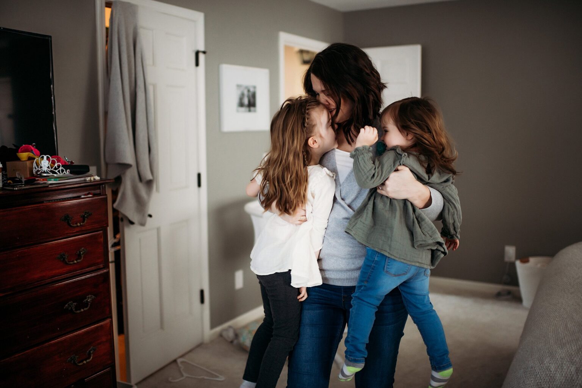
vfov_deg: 37.9
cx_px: 291
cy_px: 194
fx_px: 566
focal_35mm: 35
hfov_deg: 54.4
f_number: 1.4
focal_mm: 35
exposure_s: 1/320
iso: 320
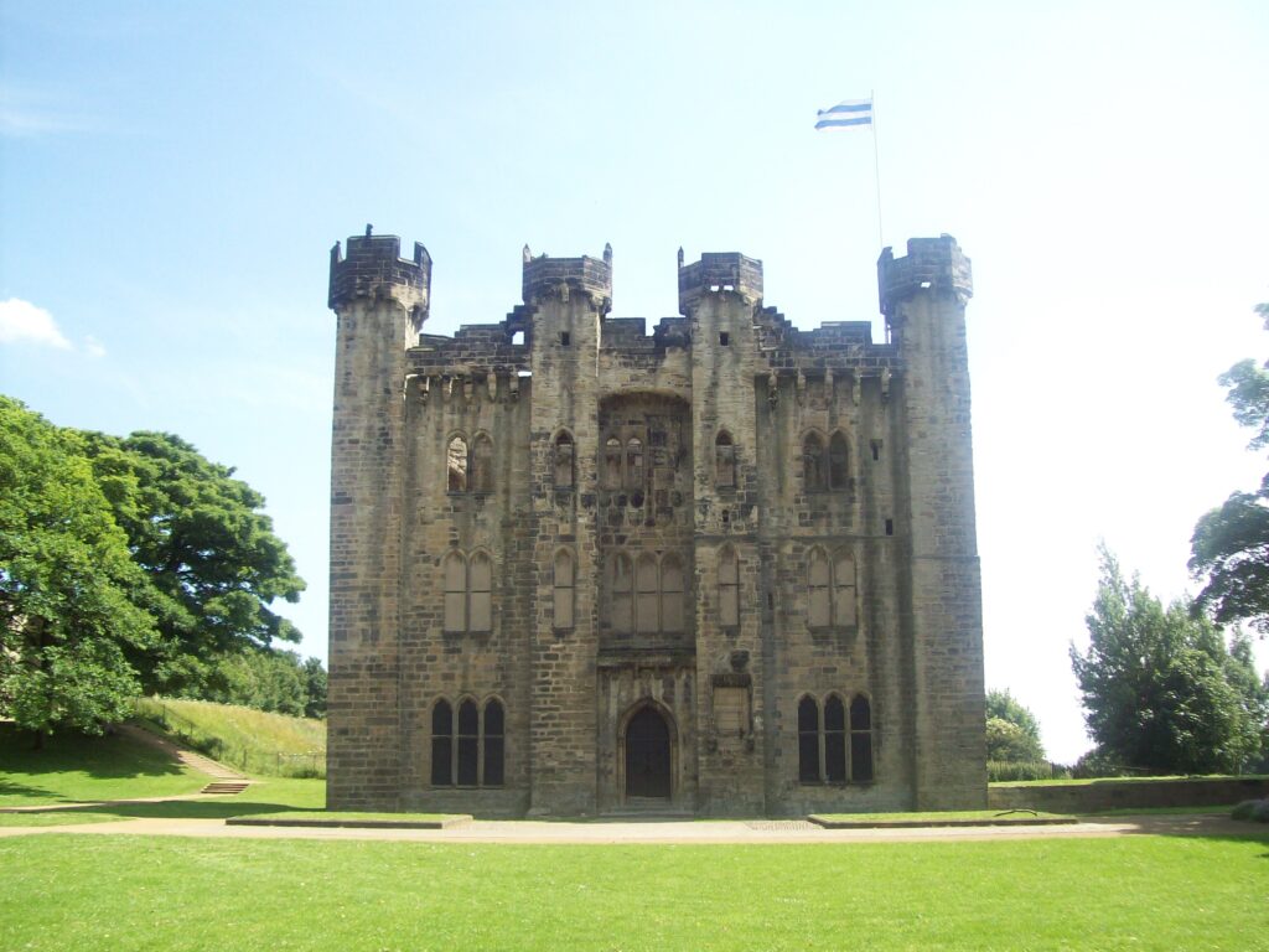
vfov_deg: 39.7
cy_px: 476
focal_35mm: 36
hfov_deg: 51.4
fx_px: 1320
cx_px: 634
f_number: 2.7
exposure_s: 1/537
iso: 80
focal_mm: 6
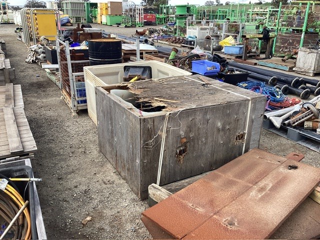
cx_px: 160
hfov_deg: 58.4
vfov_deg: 45.4
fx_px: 287
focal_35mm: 31
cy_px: 120
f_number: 2.4
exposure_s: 1/372
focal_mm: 3.3
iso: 25
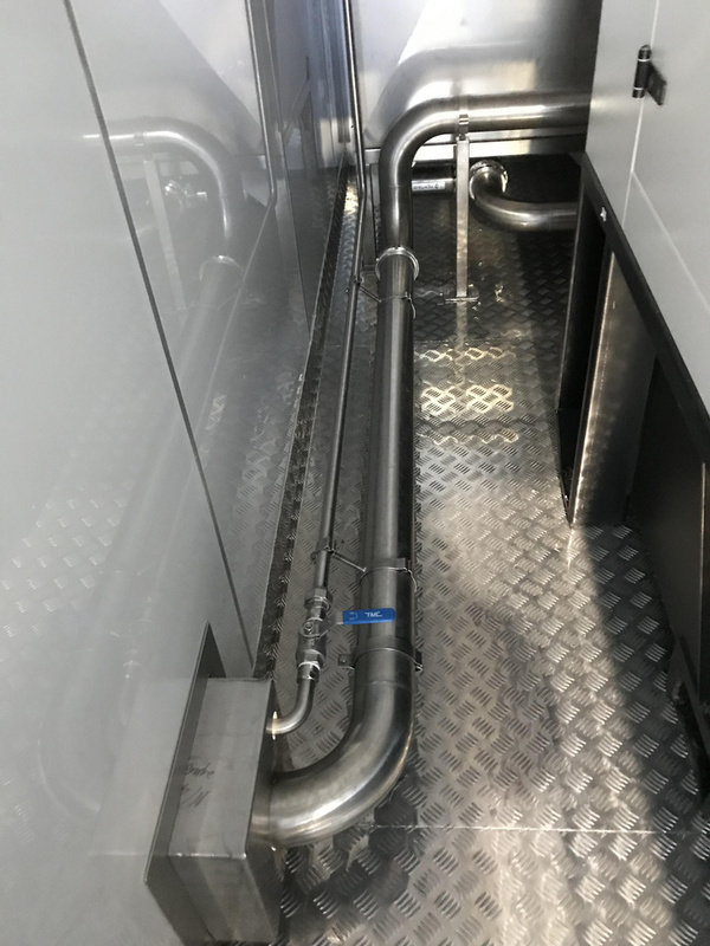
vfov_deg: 63.4
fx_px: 766
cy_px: 473
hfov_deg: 49.7
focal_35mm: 28
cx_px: 355
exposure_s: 1/4
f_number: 1.8
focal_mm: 3.99
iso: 125
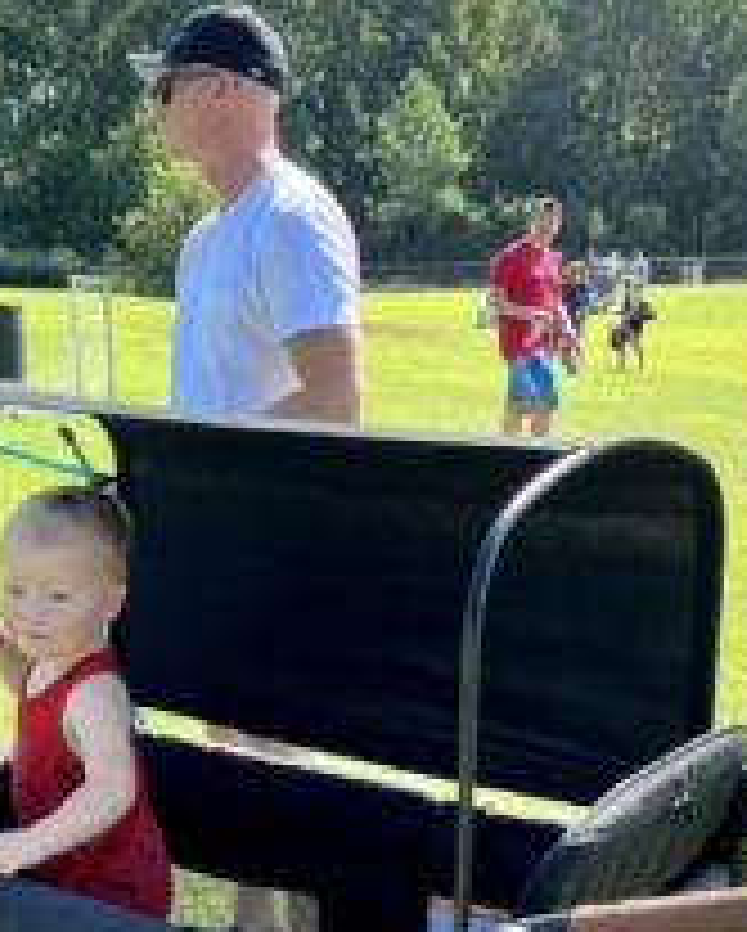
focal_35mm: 62
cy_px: 673
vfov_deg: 30.1
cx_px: 86
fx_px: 1711
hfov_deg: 24.0
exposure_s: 1/1252
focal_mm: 5.7
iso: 50
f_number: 1.5
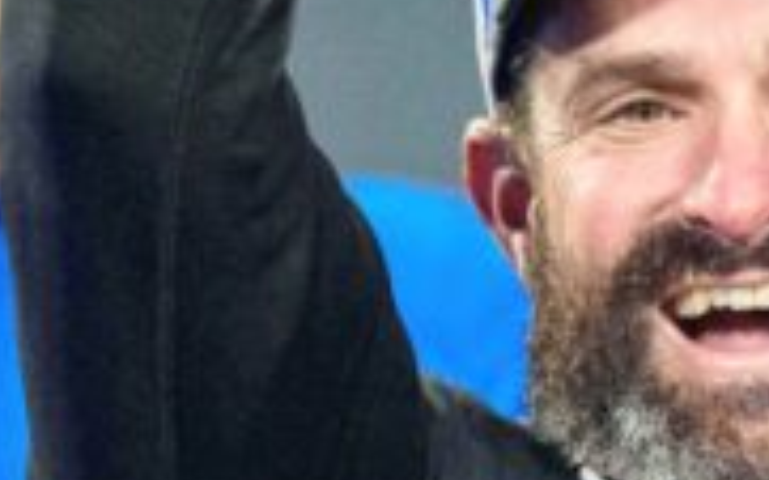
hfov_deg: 1.2
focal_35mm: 1688
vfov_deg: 0.8
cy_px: -161
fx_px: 35366
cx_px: 913
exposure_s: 1/2000
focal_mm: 400
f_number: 2.8
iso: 5000
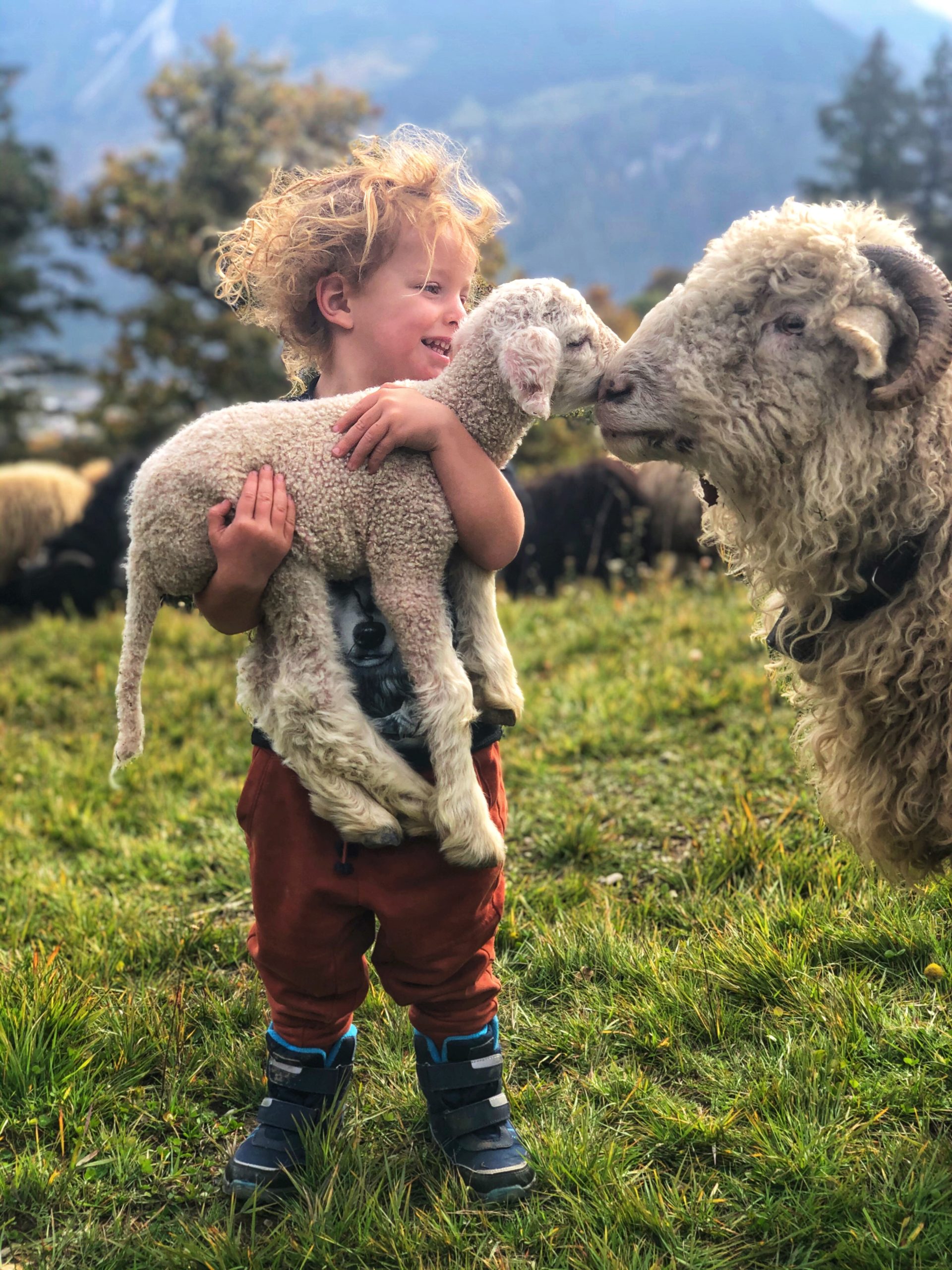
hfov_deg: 28.0
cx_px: 476
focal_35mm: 52
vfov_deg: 36.8
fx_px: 1907
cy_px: 635
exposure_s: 1/407
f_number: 2.4
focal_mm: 6
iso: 16
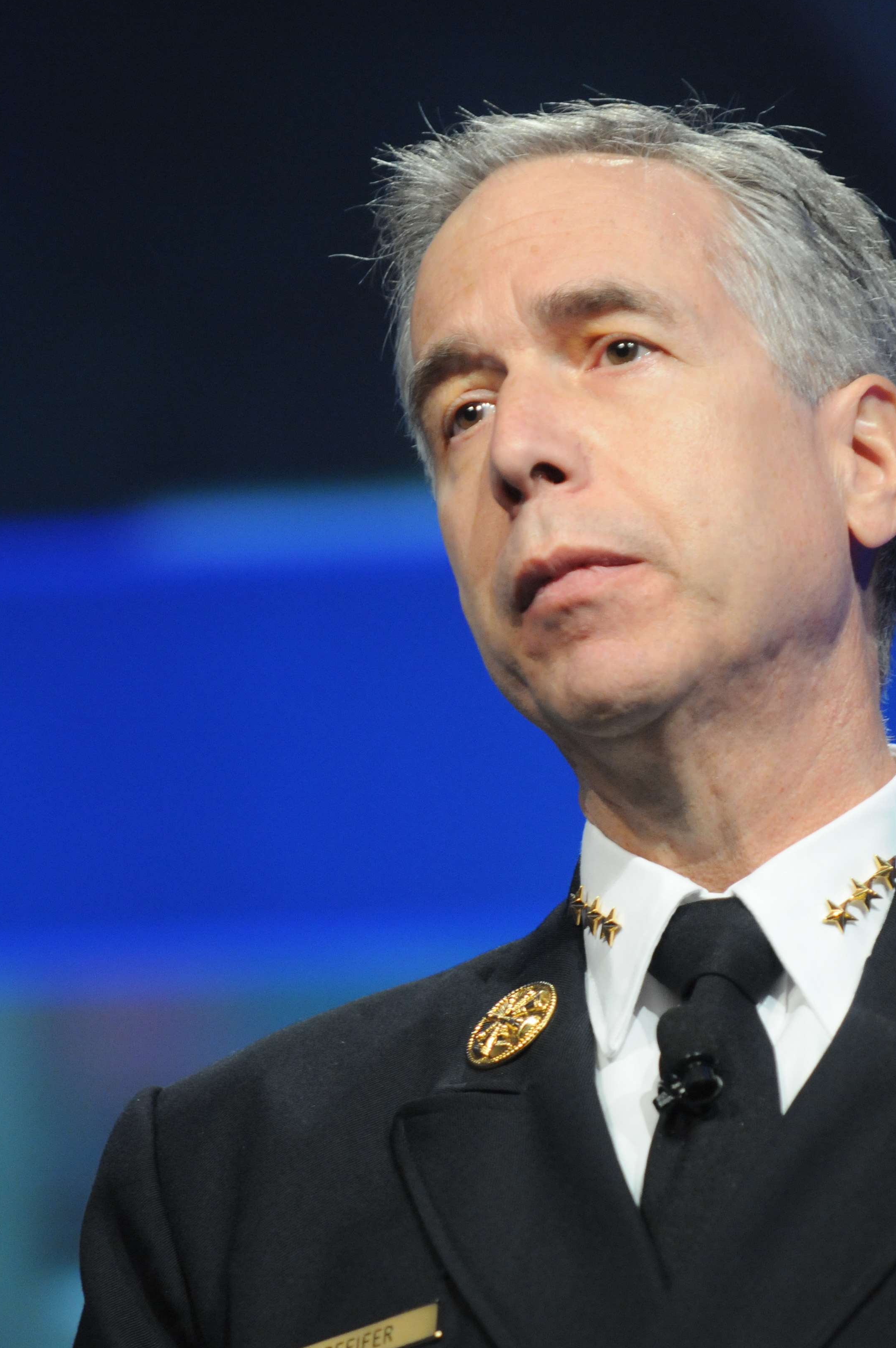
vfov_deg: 5.9
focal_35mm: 350
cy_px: 732
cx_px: 552
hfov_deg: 3.9
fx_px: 13087
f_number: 2.8
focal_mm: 175
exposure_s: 1/100
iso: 1250
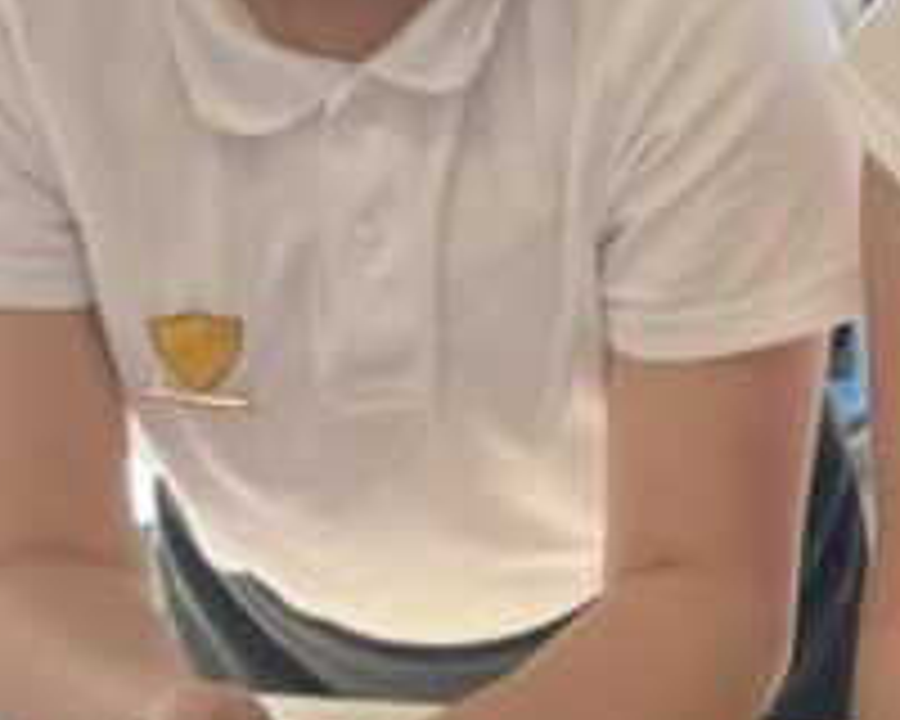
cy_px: 468
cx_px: 1400
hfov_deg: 11.2
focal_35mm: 164
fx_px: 4368
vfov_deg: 9.4
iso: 40
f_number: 1.8
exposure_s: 1/100
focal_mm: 3.99
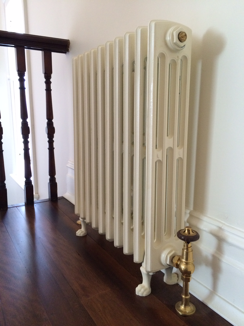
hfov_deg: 48.2
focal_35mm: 29
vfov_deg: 61.7
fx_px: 273
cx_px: 122
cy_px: 163
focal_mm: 4.15
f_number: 2.2
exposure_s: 1/30
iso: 200
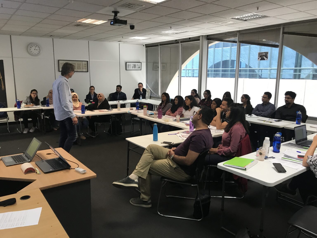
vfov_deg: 49.7
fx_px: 256
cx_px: 158
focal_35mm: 28
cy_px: 119
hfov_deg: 63.4
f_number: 1.8
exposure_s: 1/25
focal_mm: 3.99
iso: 32
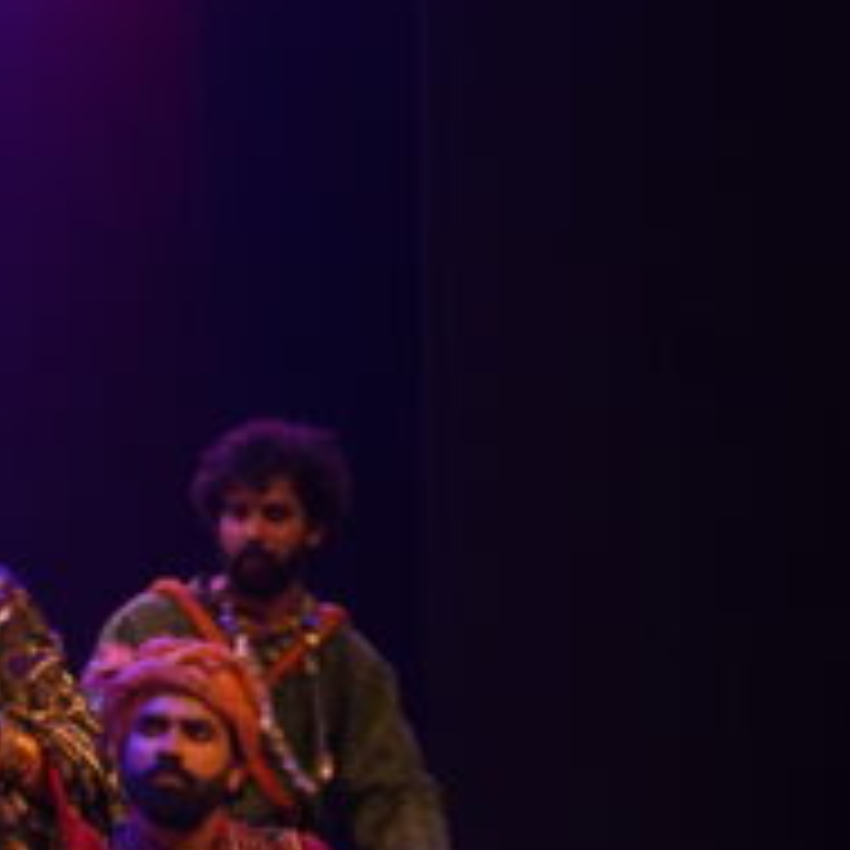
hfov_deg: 7.8
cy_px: 470
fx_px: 6028
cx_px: -580
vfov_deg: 8.1
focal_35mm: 217
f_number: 2.8
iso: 2000
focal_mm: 47
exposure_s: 1/125
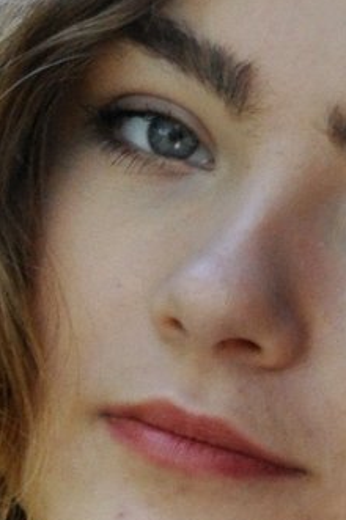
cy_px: 641
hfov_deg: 1.3
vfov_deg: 2.0
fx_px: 15197
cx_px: 142
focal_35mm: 1052
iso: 900
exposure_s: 1/500
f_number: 4.8
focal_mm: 110
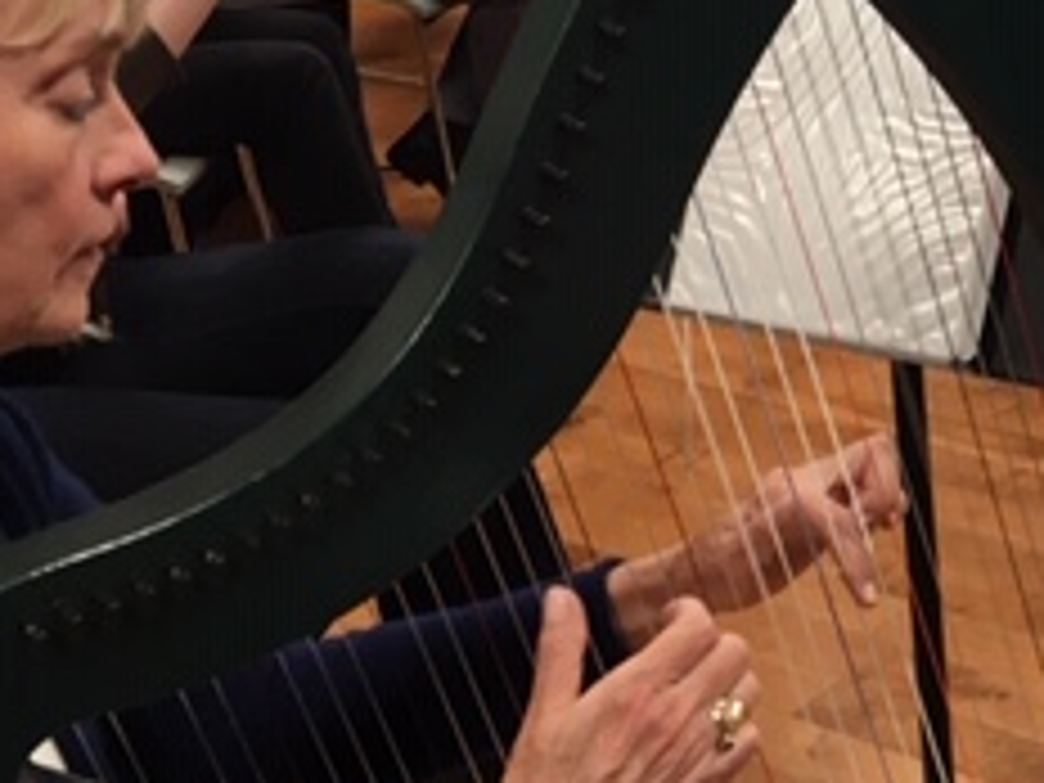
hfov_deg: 22.6
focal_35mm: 80
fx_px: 2413
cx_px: 1238
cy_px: 58
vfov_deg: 18.1
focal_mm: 4.15
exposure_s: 1/30
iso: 50
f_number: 2.2
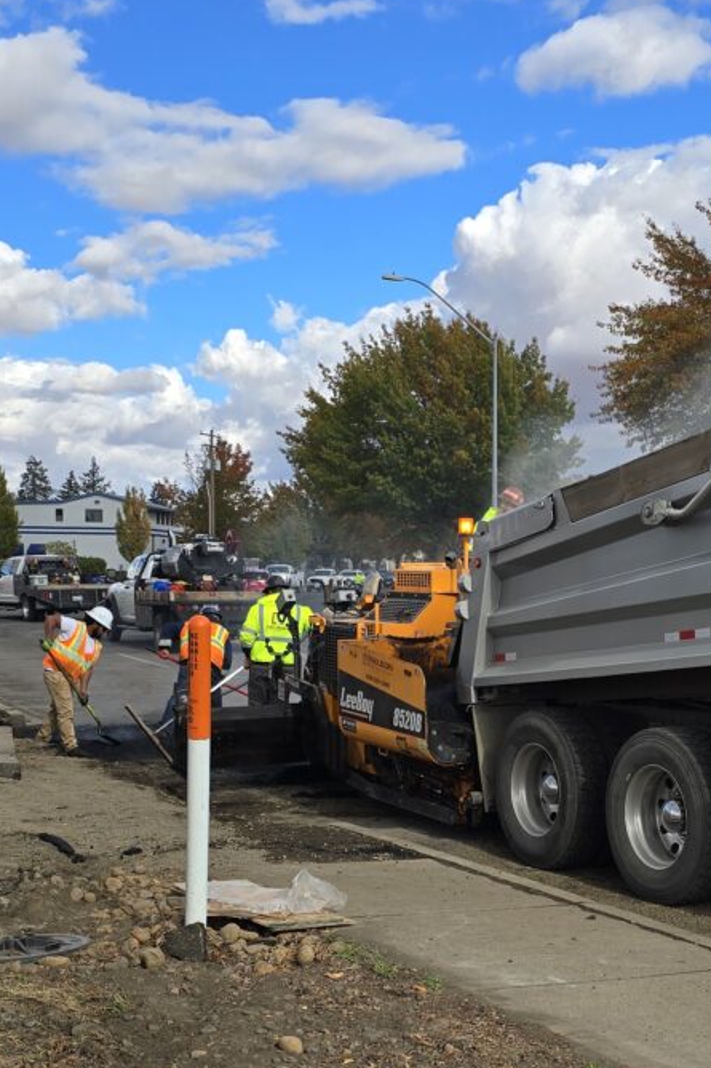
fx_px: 1630
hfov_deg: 24.3
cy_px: 723
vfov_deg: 35.8
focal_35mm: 55
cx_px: 554
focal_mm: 6.3
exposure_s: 1/619
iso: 12
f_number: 1.7
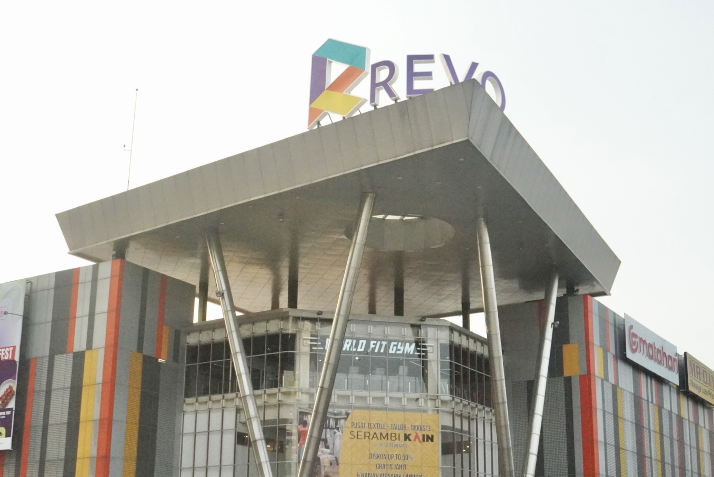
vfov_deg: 27.0
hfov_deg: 39.5
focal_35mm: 50
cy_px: 274
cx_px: 398
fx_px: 992
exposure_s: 1/1250
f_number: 9
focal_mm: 28
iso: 12800
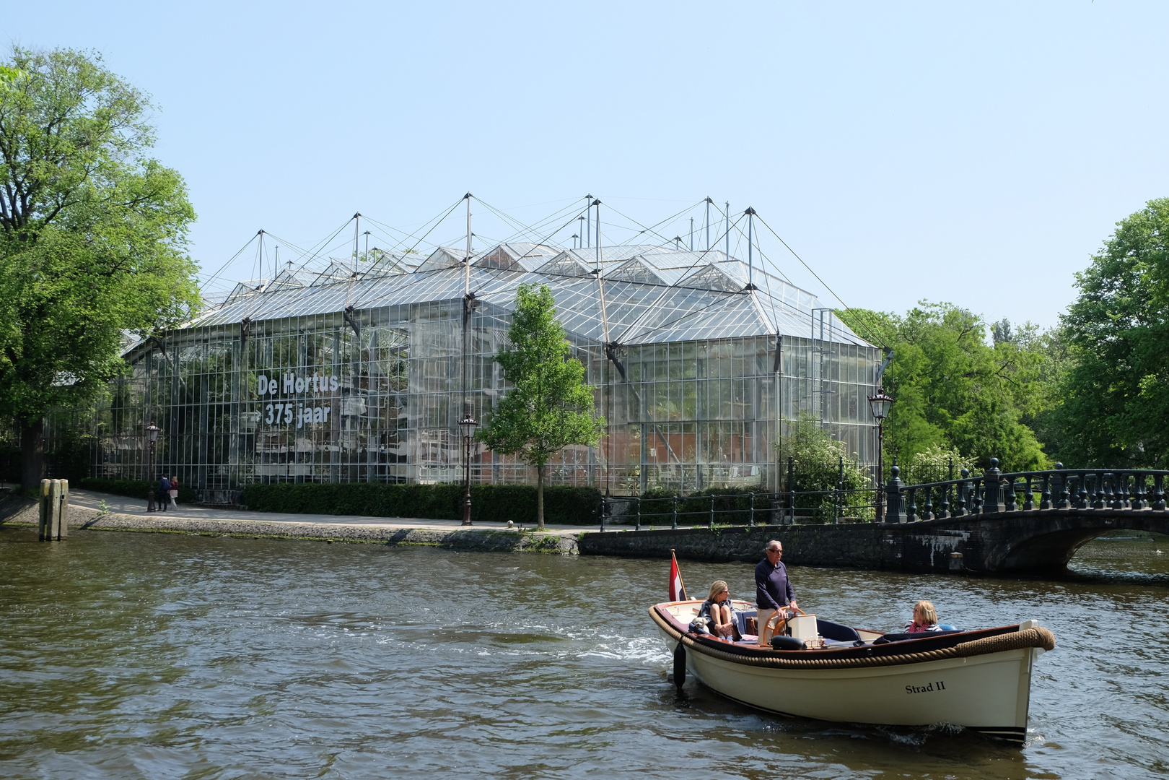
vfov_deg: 31.9
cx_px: 584
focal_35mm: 42
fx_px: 1364
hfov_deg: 46.4
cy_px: 390
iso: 400
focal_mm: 28.2
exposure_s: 1/450
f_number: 7.1
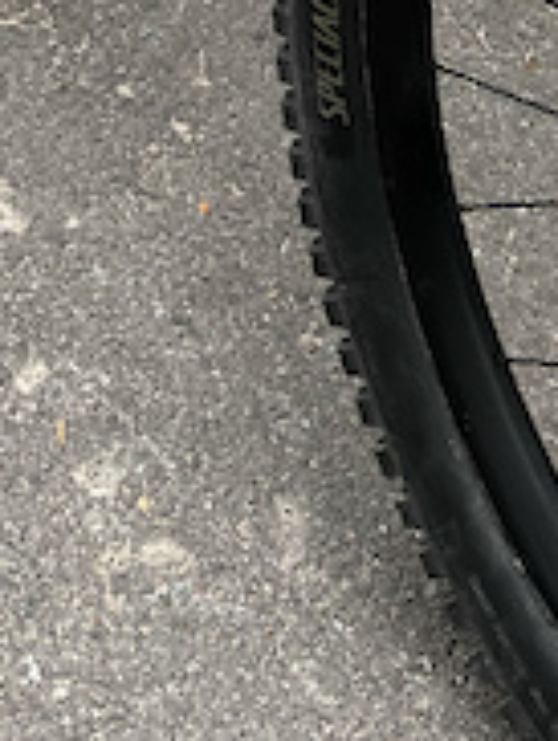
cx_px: 362
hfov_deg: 13.0
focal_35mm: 114
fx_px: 2444
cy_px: -843
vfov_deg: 13.9
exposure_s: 1/121
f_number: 1.5
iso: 50
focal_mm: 5.7
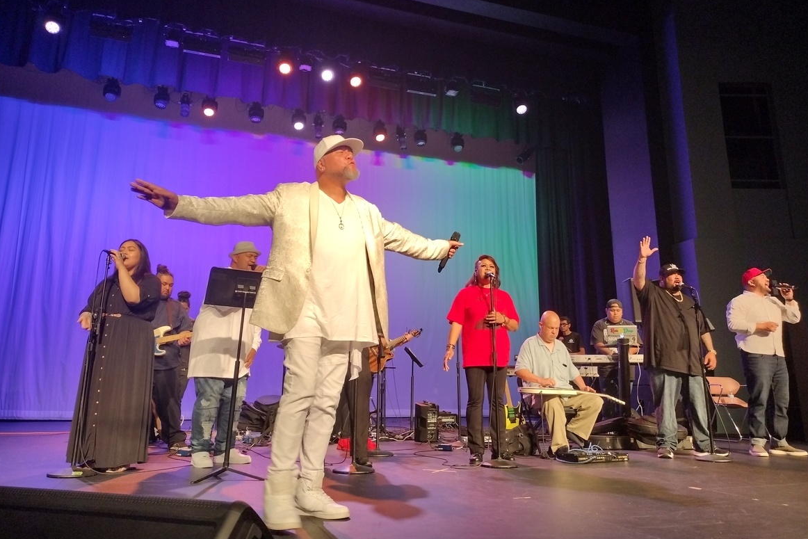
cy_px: 228
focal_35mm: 29
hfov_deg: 63.7
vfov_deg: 44.8
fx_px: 651
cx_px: 400
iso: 258
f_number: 1.7
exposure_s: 1/40
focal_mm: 4.71
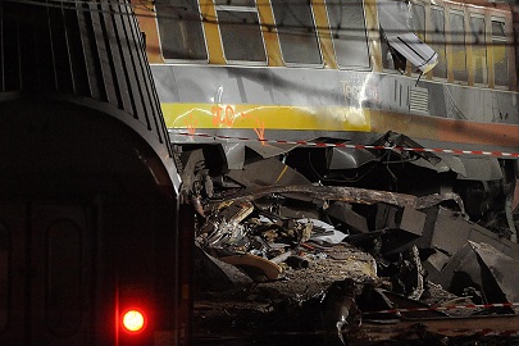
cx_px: 292
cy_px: 71
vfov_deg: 2.3
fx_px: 8707
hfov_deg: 3.4
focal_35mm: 604
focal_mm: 340
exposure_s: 1/80
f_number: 4
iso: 5600
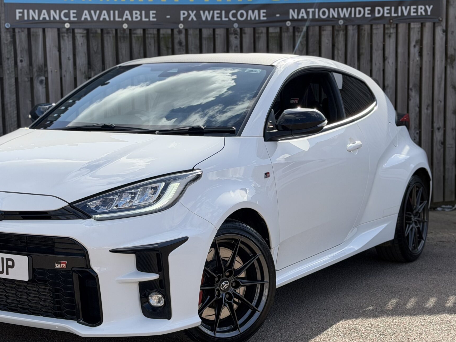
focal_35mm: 71
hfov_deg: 27.3
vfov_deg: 20.7
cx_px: 171
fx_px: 935
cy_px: 191
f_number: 1.78
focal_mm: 6.76
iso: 64
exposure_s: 1/2865
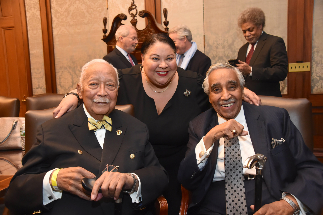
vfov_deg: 41.0
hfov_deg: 58.8
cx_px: 162
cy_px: 108
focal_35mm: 32
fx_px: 287
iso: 8000
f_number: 6.3
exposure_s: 1/250
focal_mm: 32
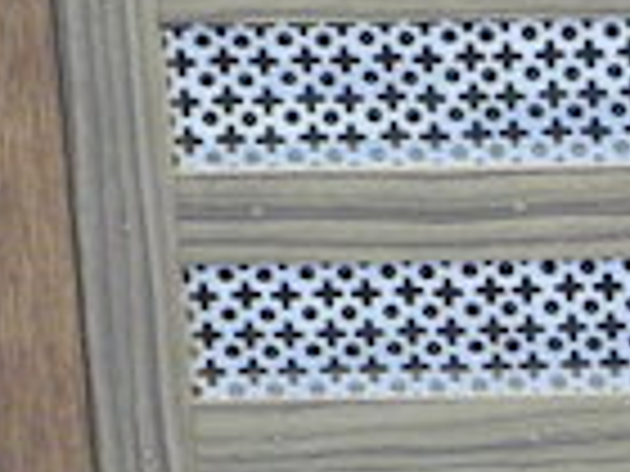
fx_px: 5624
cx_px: 1498
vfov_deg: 4.8
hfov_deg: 6.1
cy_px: -351
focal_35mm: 309
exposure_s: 1/6
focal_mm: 9.7
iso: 400
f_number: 3.2
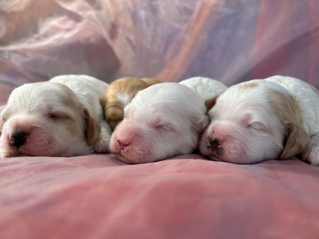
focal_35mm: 26
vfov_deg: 53.1
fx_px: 240
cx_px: 160
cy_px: 120
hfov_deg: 67.3
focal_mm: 5.7
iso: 40
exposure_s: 1/120
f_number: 1.5
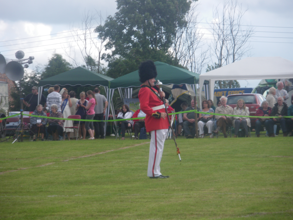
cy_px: 110
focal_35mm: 180
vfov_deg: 8.2
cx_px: 146
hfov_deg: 11.0
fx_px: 1524
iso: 100
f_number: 5.6
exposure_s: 1/250
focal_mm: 31.5
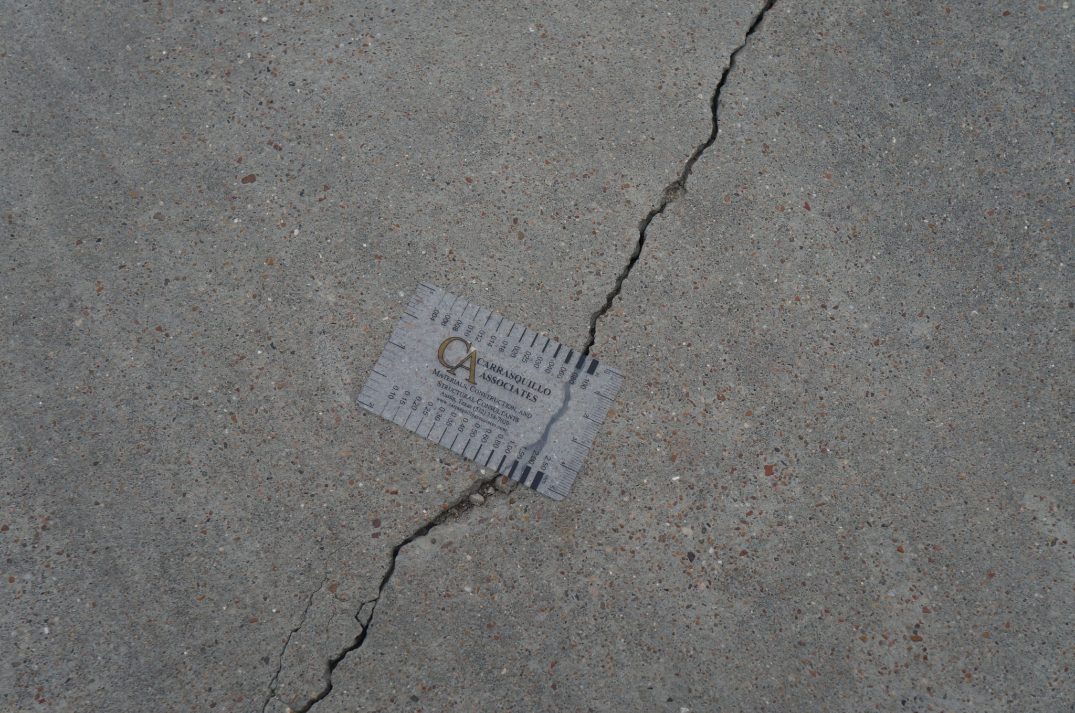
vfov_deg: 28.0
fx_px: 1431
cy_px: 356
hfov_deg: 41.2
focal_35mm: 48
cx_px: 538
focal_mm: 32
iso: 200
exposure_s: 1/200
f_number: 8
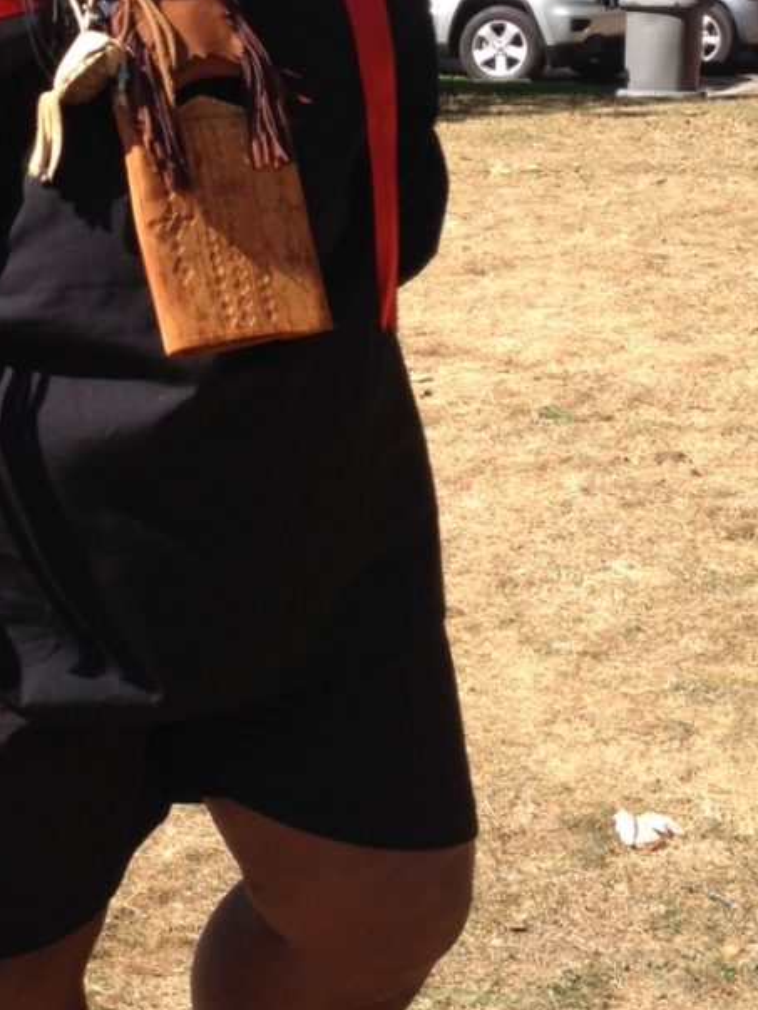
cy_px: 212
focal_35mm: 89
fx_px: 2598
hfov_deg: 16.3
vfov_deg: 21.8
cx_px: 12
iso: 50
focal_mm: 4.28
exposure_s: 1/778
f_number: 2.4
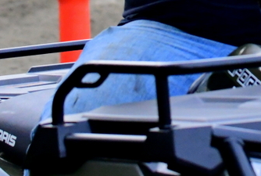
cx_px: 337
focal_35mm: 377
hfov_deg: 5.4
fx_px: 2742
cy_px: -59
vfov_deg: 3.7
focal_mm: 70
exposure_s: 1/1000
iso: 3200
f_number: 4
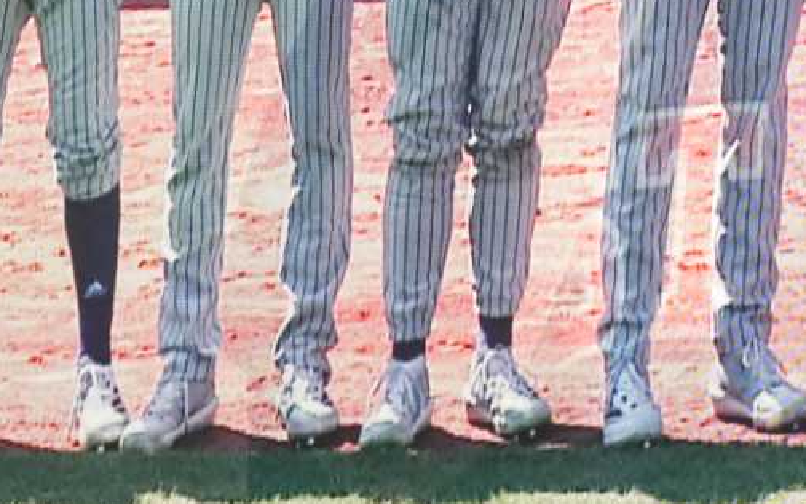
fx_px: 8811
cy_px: -505
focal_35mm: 401
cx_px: 1018
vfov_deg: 3.3
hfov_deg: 5.2
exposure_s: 1/1000
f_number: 10
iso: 2000
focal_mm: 97
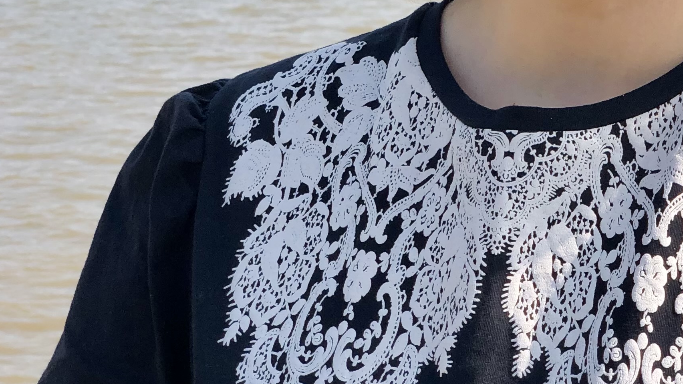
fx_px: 2427
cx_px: 559
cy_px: -214
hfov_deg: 15.9
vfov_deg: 8.8
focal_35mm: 134
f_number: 2.4
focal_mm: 6
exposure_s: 1/694
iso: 16
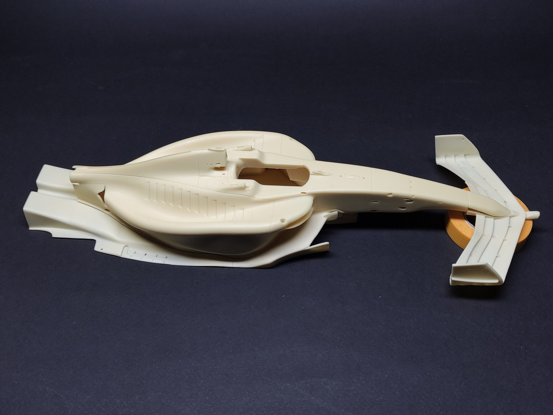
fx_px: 400
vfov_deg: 54.9
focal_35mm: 25
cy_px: 208
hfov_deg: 69.4
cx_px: 276
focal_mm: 5.43
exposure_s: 1/80
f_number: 1.89
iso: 100
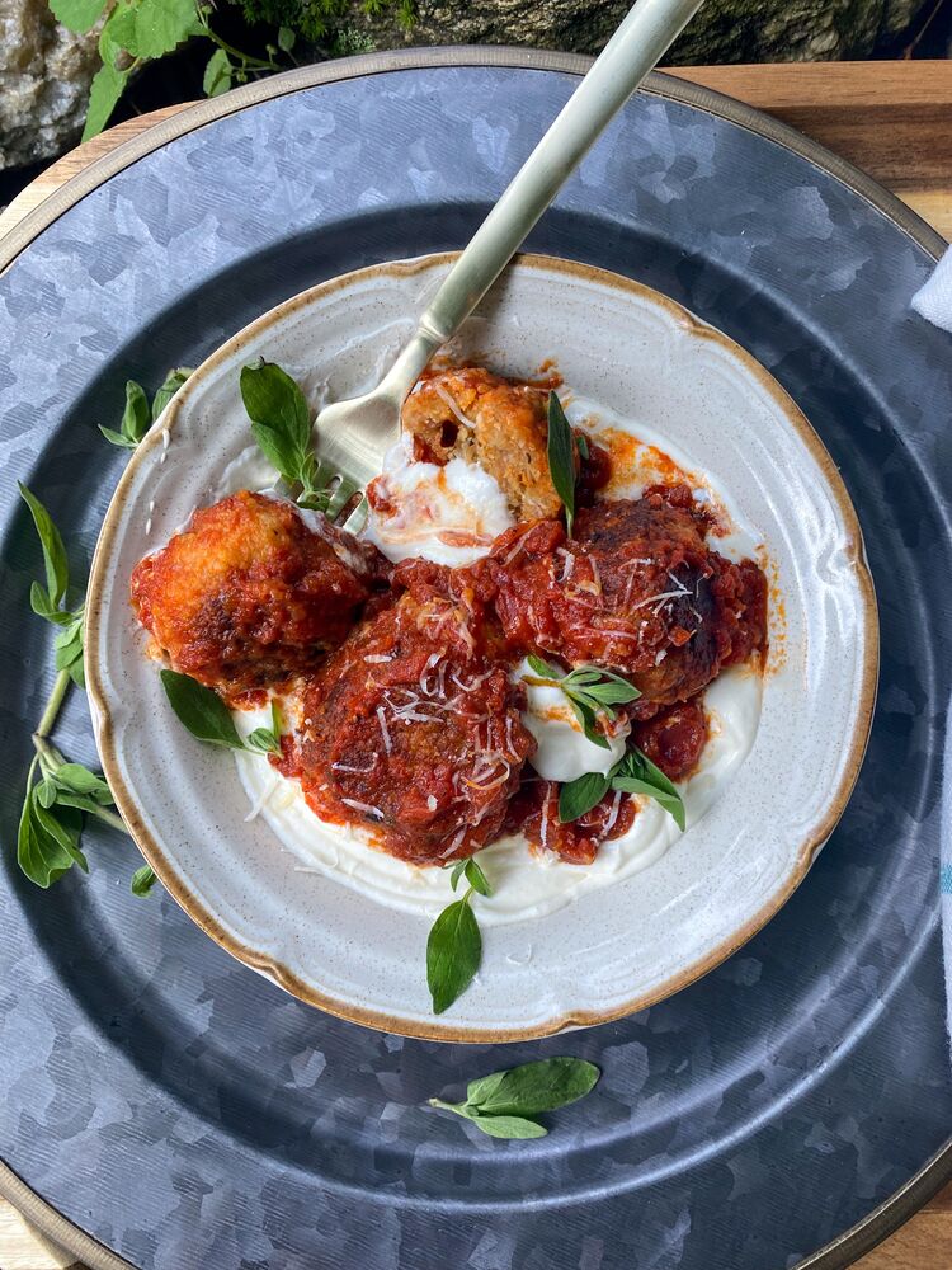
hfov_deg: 53.1
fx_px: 953
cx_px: 476
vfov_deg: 67.3
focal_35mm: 26
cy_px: 635
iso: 64
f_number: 1.8
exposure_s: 1/120
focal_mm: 4.25
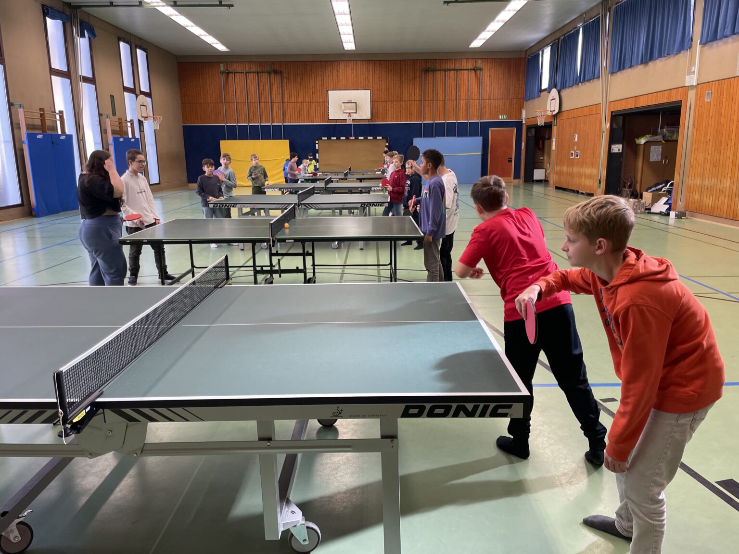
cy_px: 277
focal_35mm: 26
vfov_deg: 53.1
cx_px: 370
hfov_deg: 67.3
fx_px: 555
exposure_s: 1/100
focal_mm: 4.2
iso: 100
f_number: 1.6
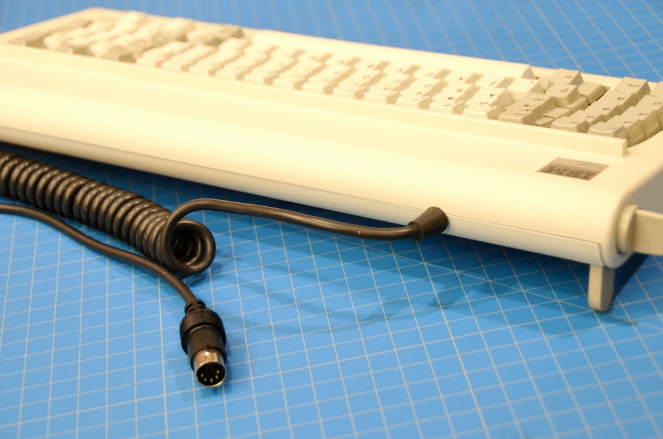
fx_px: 1415
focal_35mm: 77
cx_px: 334
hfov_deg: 26.4
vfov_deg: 17.6
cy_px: 222
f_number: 4.8
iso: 900
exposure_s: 1/30
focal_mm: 50
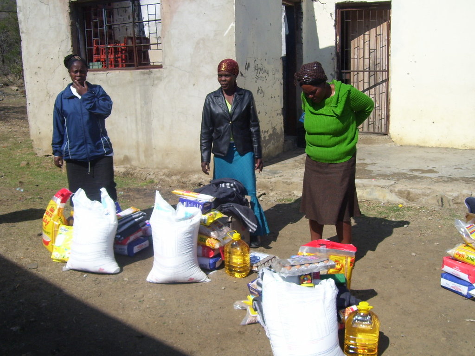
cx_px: 238
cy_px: 178
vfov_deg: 39.7
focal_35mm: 36
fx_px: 494
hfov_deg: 51.4
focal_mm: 6
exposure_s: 1/750
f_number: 4.8
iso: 80
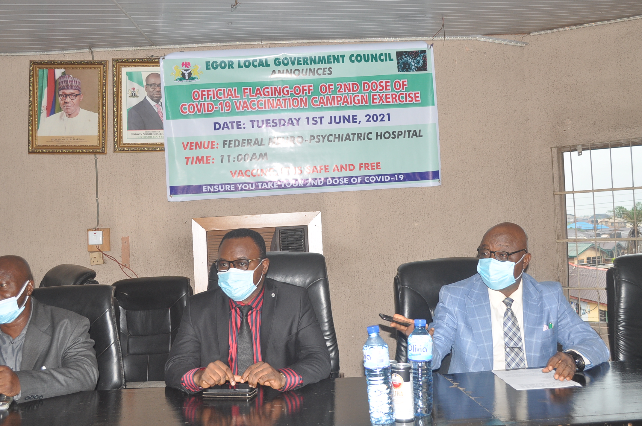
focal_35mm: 39
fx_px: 695
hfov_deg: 49.6
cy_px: 213
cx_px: 321
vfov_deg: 34.1
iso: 500
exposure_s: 1/125
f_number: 6.3
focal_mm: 26
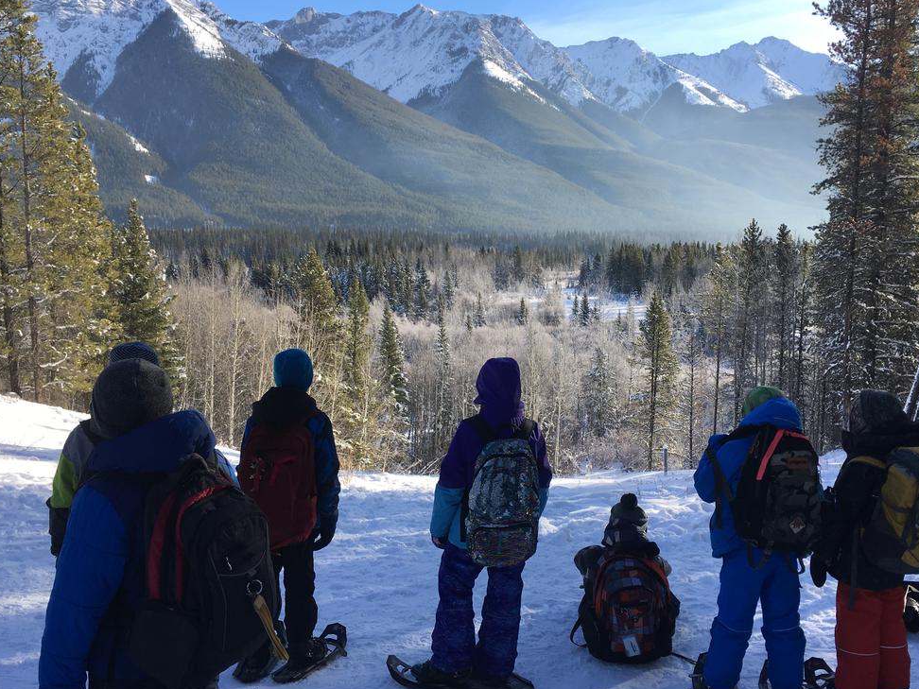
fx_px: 903
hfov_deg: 53.9
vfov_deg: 41.7
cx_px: 481
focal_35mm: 34
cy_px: 311
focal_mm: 4.15
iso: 25
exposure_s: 1/641
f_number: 2.2
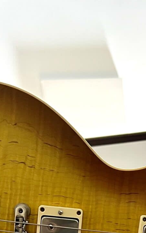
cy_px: 234
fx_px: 497
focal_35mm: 78
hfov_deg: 16.7
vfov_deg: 25.2
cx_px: 90
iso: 250
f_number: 1.5
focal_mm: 5.7
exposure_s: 1/60
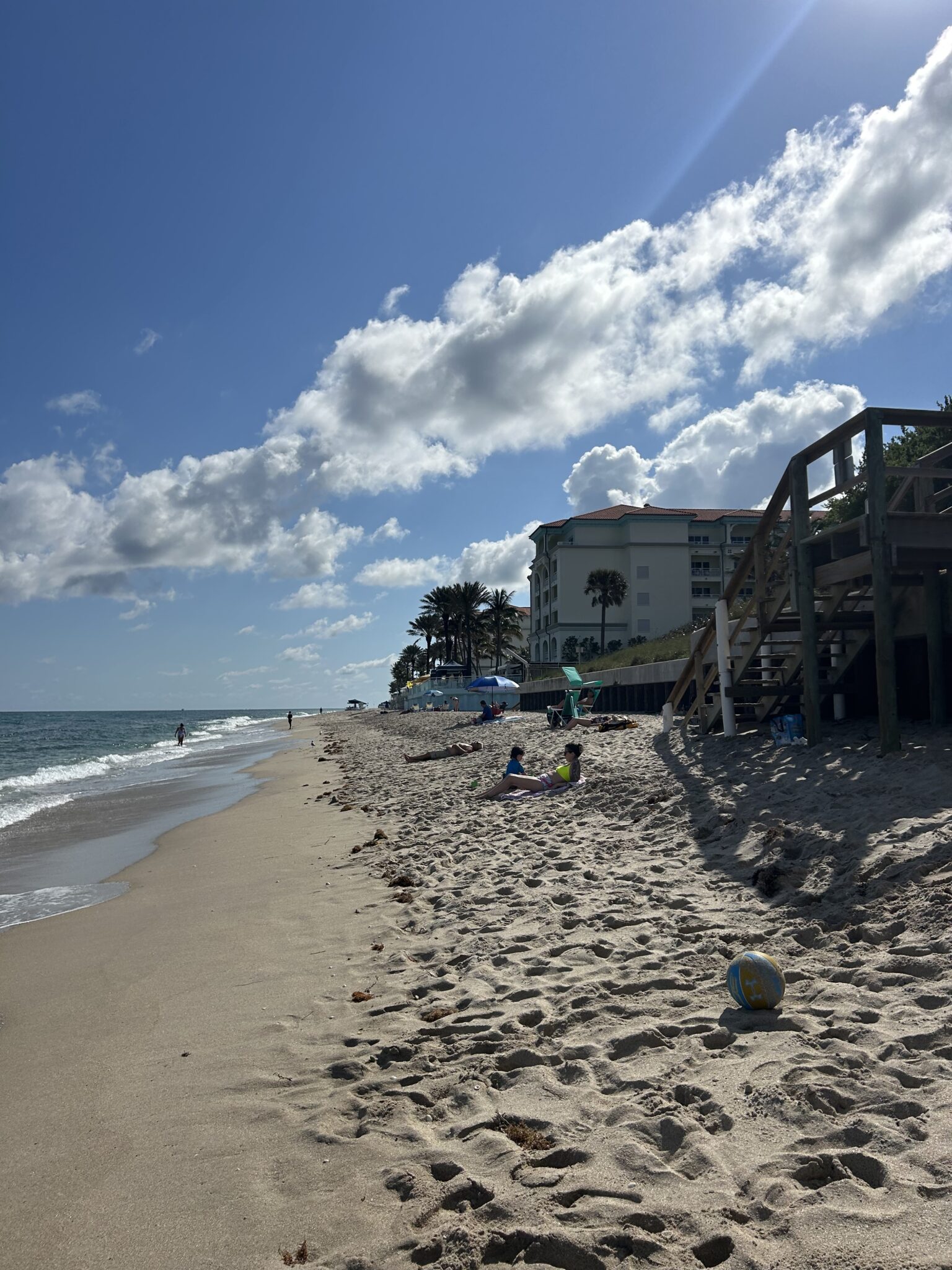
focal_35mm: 26
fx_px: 953
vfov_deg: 67.3
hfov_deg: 53.1
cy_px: 635
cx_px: 476
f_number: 1.5
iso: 50
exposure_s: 1/16393
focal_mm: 5.7
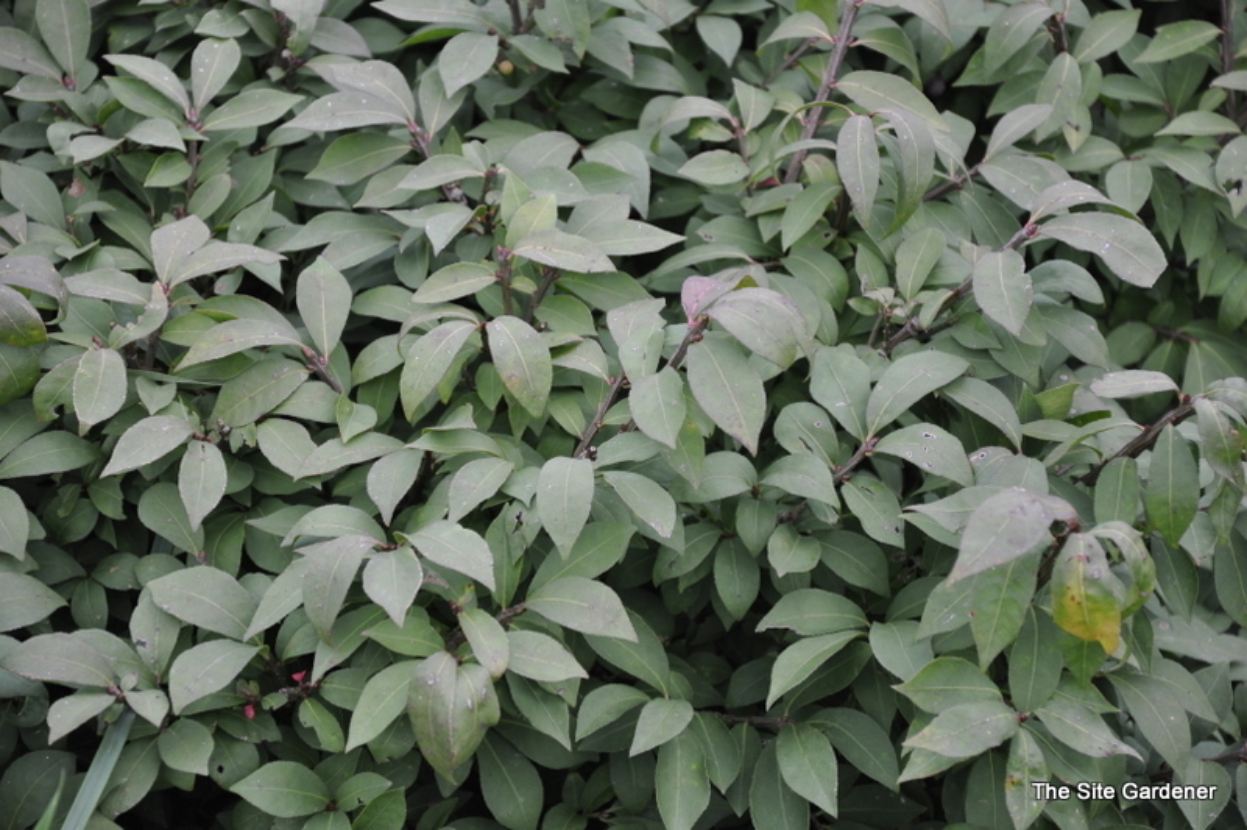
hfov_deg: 13.1
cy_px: 415
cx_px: 624
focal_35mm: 158
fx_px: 5451
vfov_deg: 8.7
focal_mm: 105
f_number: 5.6
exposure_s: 1/100
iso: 400
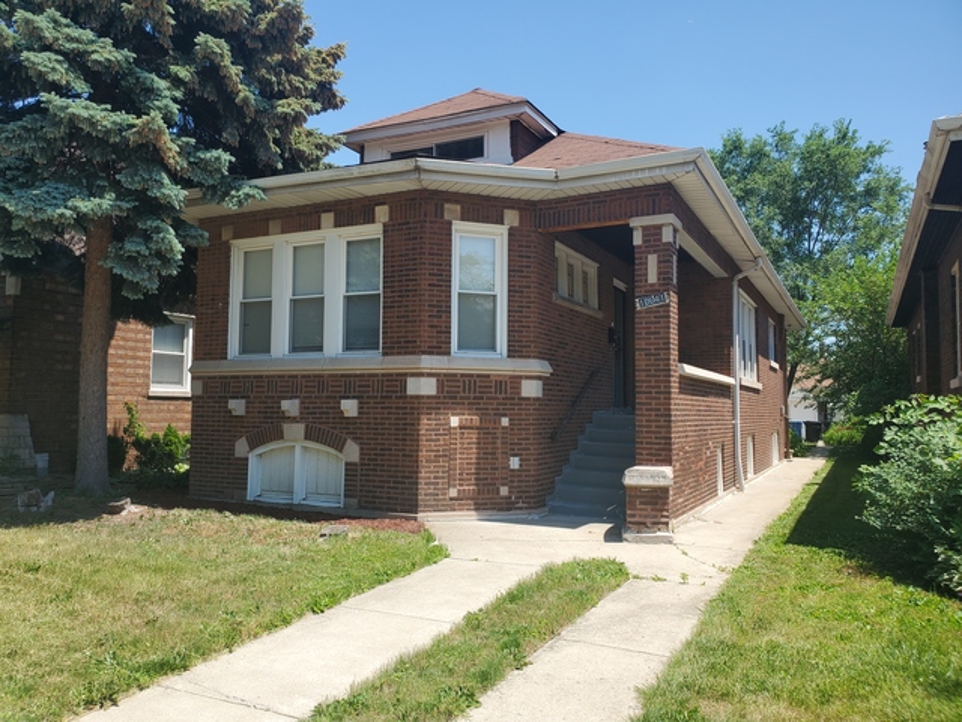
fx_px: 723
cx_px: 481
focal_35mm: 26
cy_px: 361
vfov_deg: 53.1
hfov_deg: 67.3
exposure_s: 1/942
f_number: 2.4
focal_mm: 4.3
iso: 50
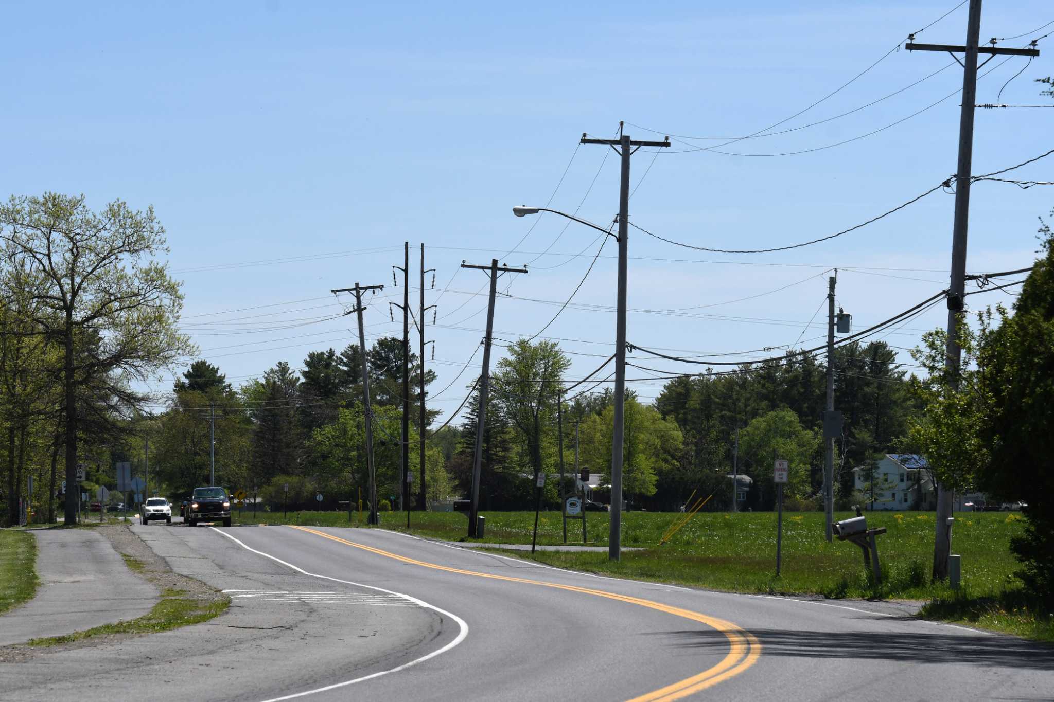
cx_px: 527
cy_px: 351
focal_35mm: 158
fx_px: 4611
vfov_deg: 8.7
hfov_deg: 13.0
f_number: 8
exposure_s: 1/1600
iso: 400
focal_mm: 105
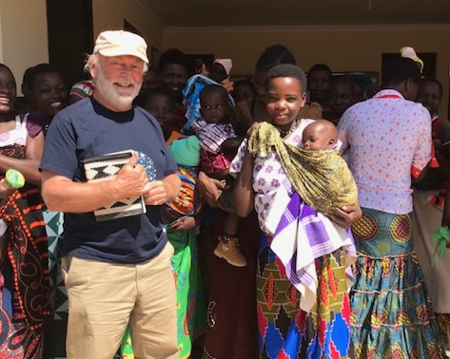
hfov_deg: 49.1
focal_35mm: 37
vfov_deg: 40.1
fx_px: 493
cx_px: 231
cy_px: 196
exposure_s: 1/958
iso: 20
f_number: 1.8
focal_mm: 3.99
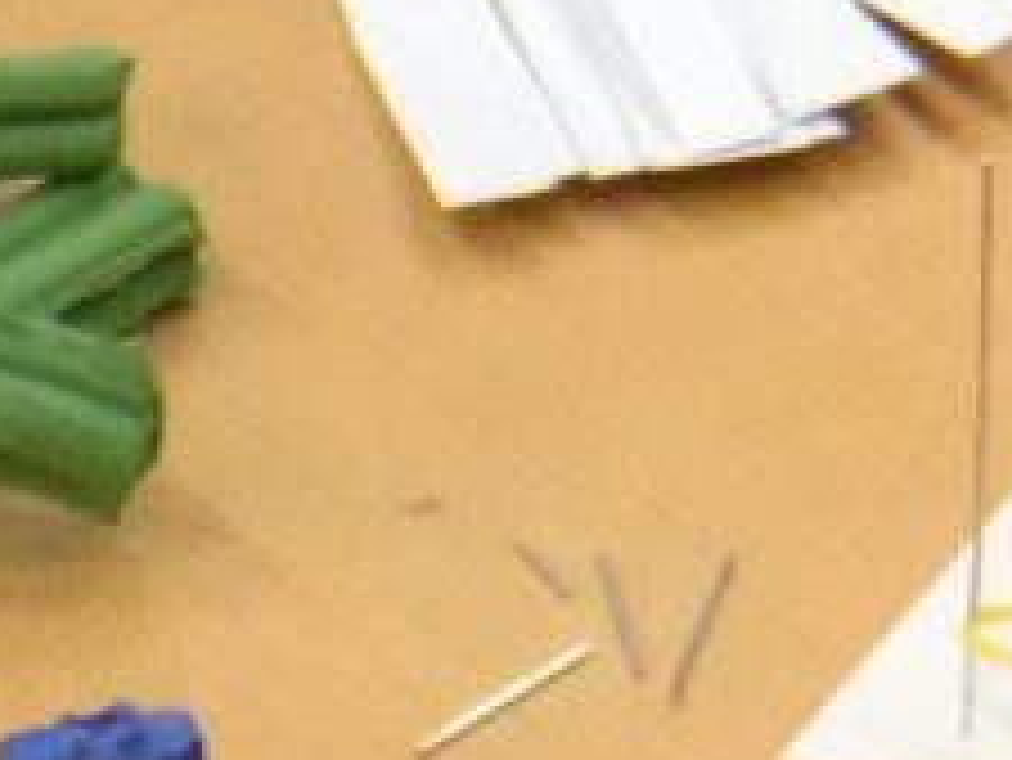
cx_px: 2033
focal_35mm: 375
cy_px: -735
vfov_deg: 3.9
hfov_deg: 5.2
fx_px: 10969
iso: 320
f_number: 4.1
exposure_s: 1/30
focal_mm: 11.5
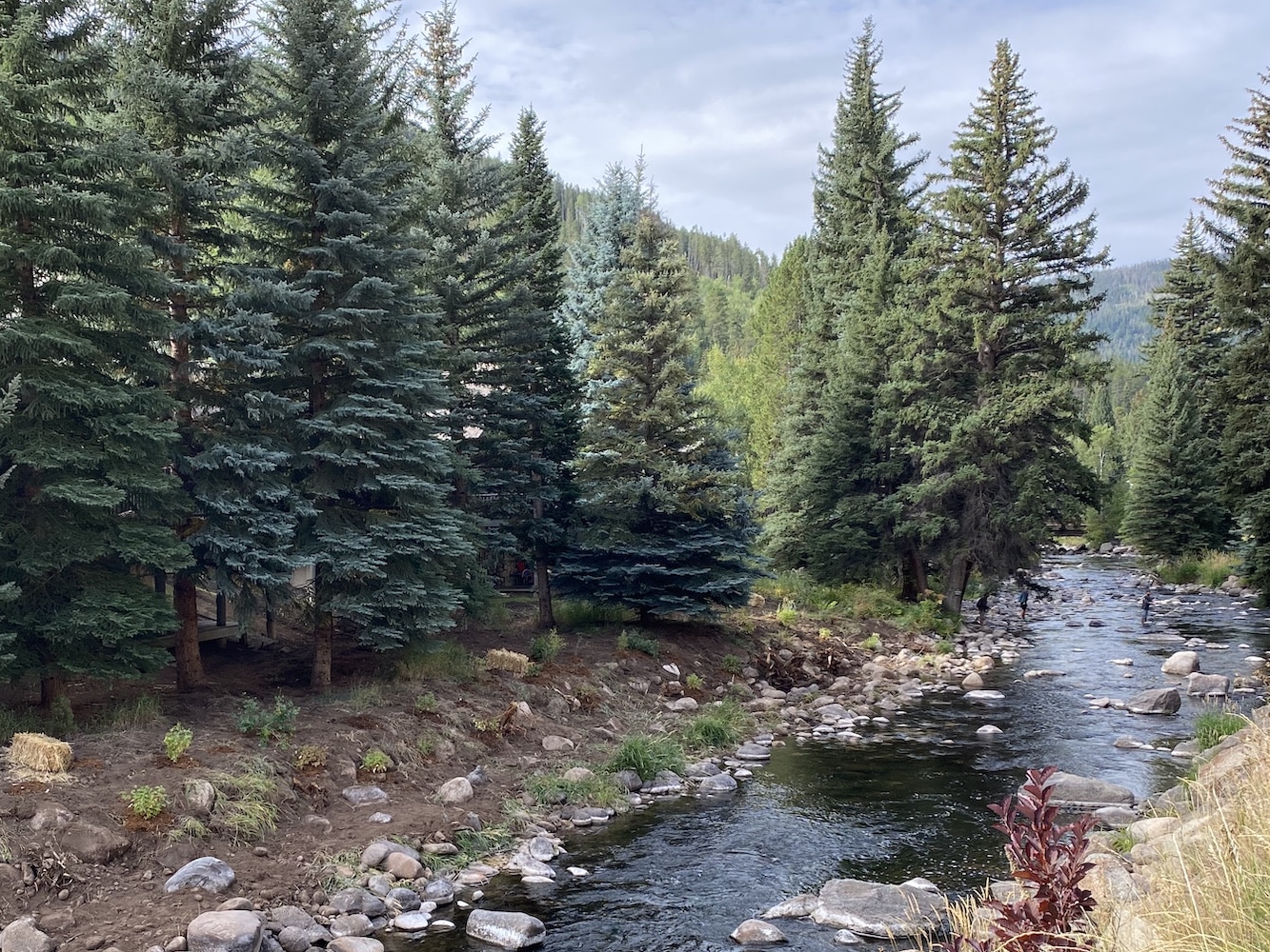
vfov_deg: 36.6
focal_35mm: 39
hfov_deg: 47.6
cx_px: 509
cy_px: 605
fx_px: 1431
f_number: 1.8
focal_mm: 4.25
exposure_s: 1/552
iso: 32
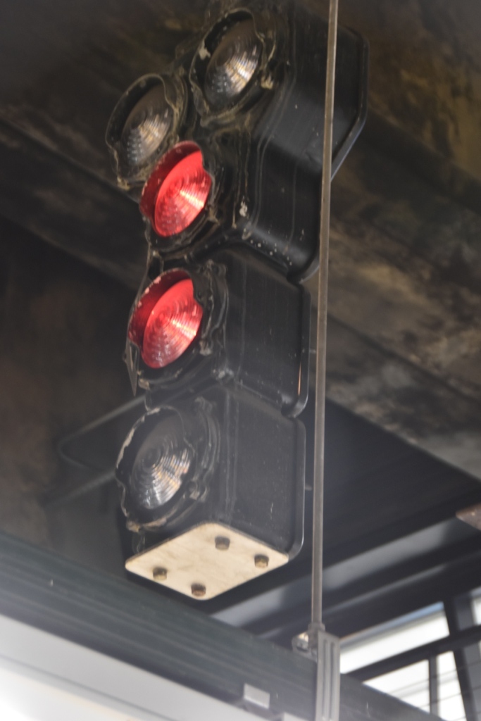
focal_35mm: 98
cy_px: 360
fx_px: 1953
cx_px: 240
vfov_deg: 20.9
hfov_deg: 14.0
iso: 800
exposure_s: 1/6
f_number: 5
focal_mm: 65
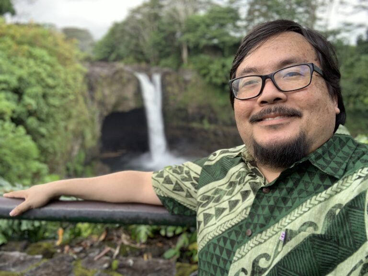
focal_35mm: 32
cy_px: 138
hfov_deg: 56.8
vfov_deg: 44.2
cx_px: 184
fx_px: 340
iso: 40
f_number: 2.2
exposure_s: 1/121
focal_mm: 2.87
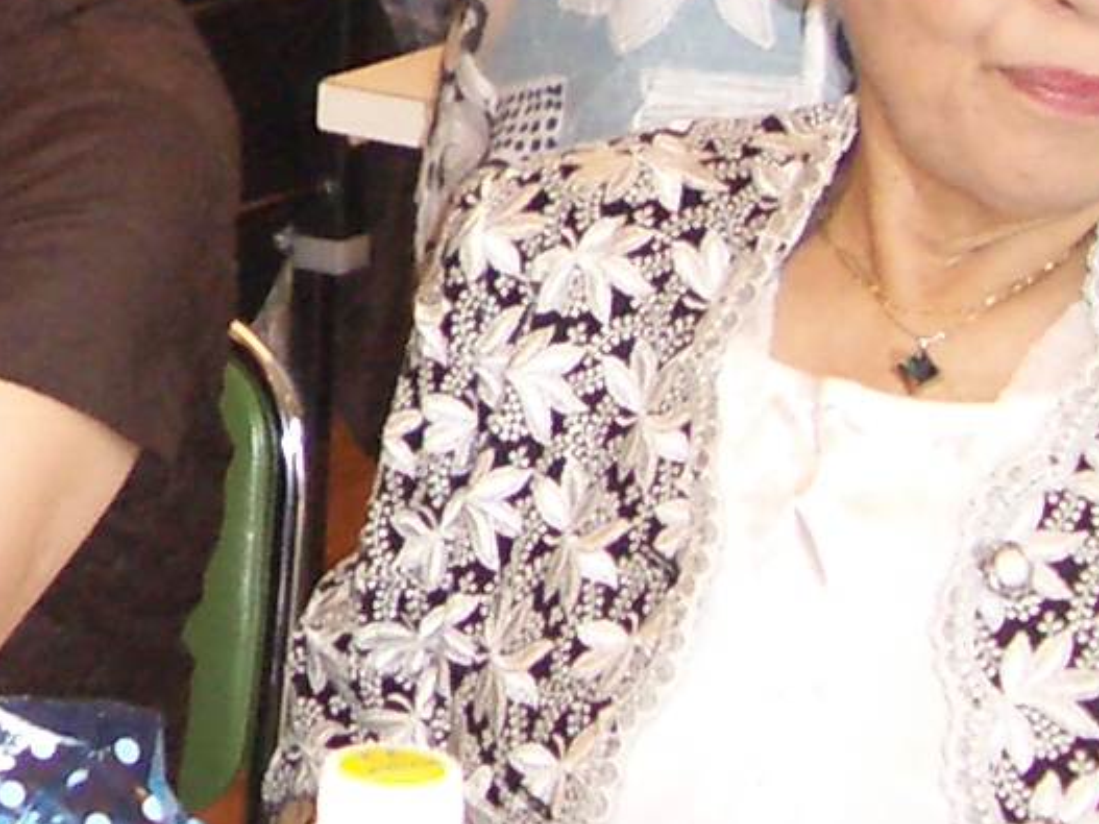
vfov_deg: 8.5
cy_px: -532
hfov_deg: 10.9
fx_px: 5396
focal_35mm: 170
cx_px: -807
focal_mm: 5.8
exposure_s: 1/60
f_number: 2.6
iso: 200
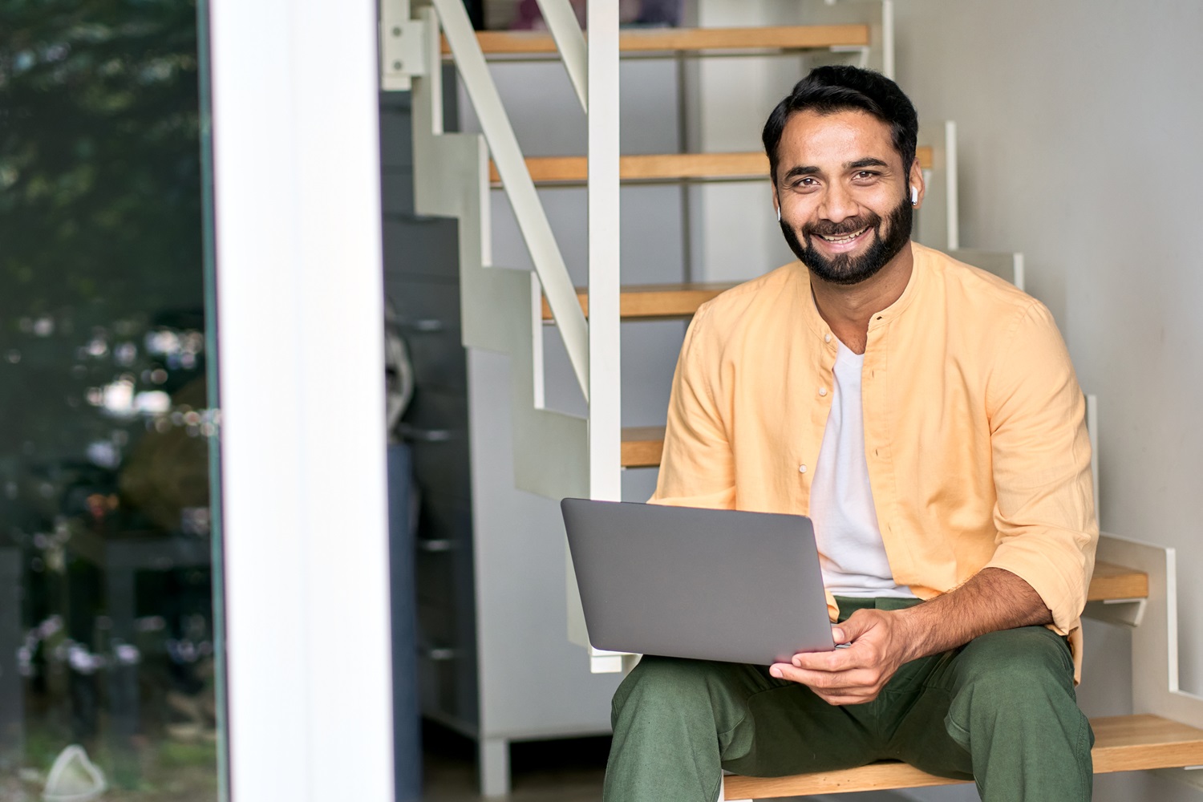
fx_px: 4244
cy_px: 401
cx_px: 602
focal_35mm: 127
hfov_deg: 16.1
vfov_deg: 10.8
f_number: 2
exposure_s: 1/400
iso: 500
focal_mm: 85
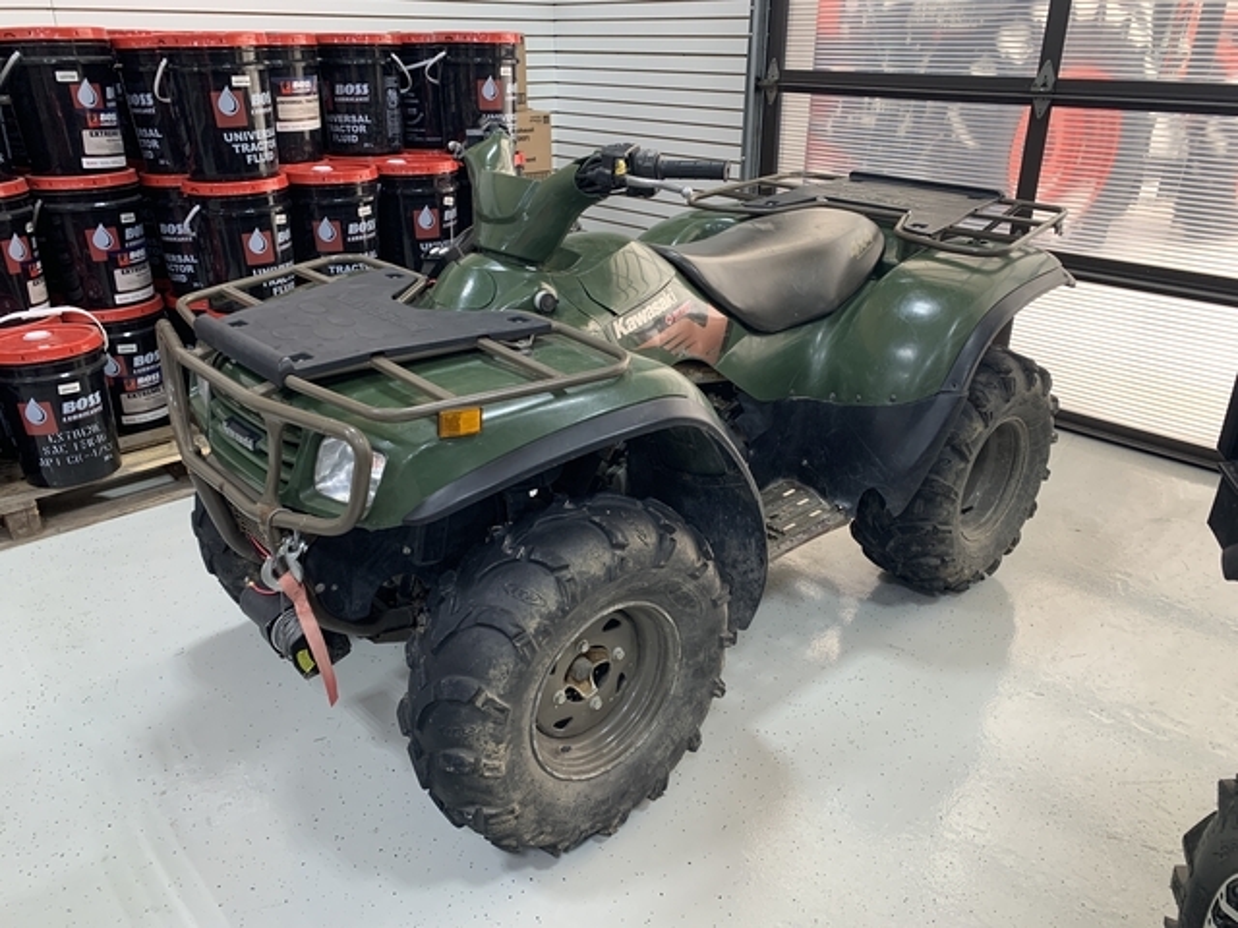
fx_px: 930
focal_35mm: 26
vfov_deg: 53.1
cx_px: 619
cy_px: 464
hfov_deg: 67.3
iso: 100
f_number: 1.8
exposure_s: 1/104
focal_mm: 4.25
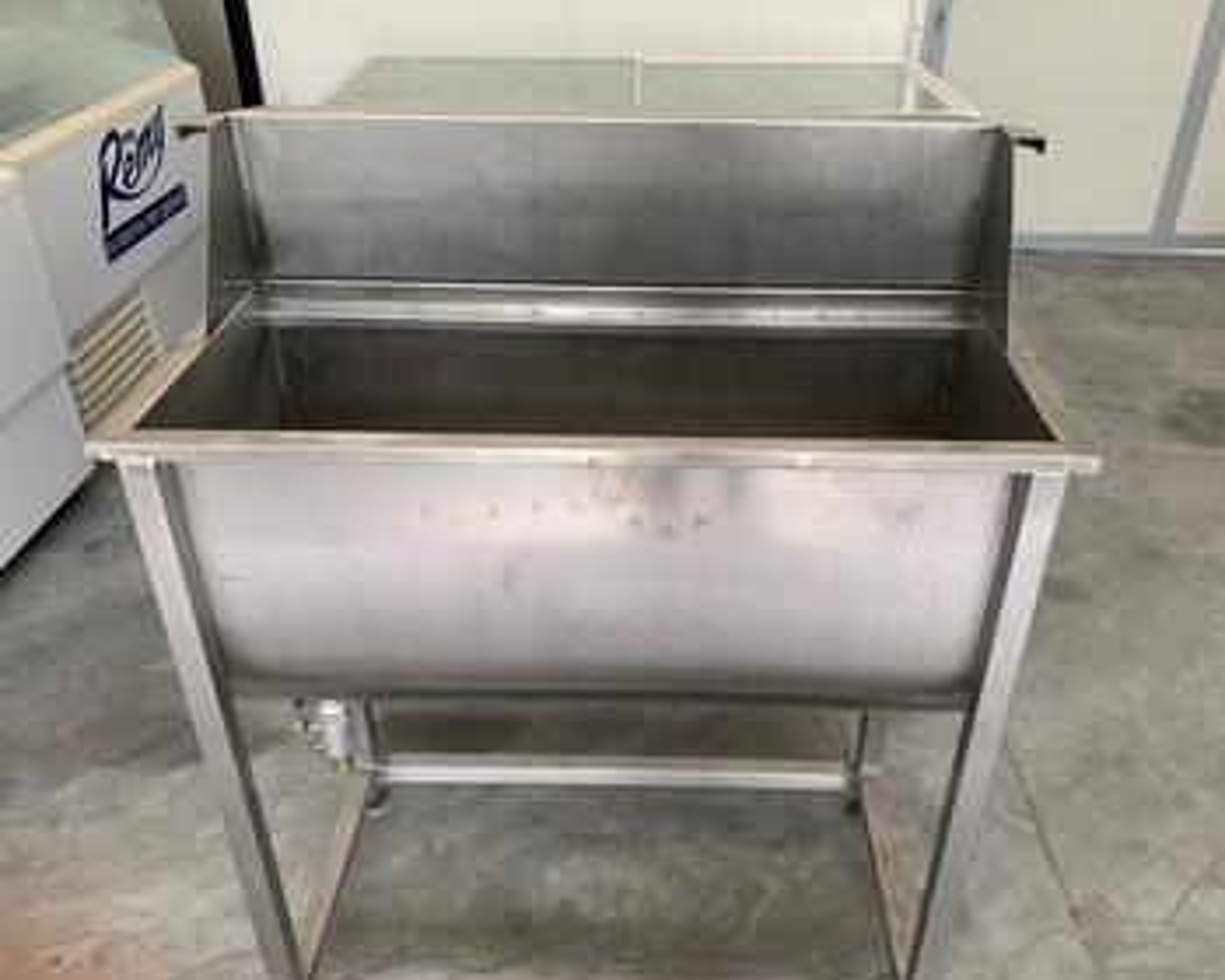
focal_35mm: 29
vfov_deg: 49.9
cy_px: 518
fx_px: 1051
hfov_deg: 60.4
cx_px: 644
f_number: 1.8
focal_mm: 4.25
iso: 50
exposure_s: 1/50
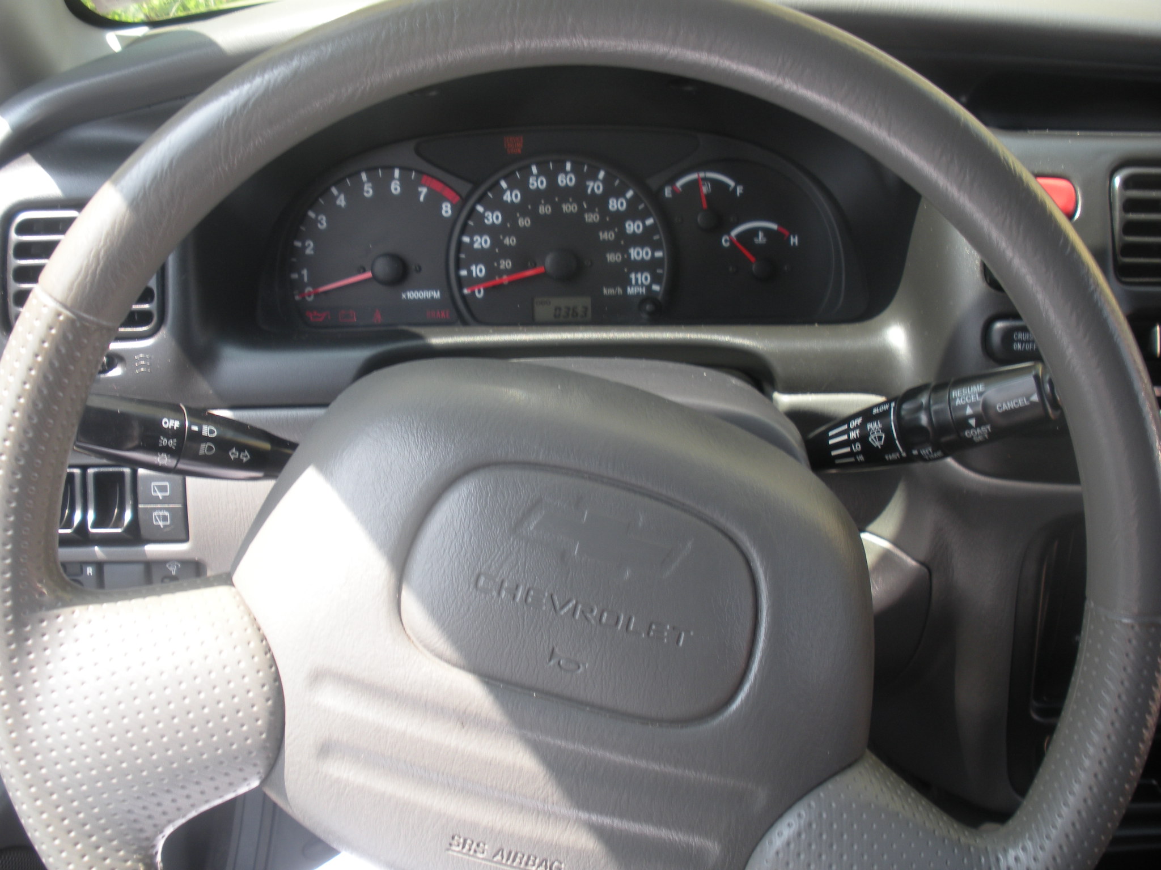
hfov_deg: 51.4
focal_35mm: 36
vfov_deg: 39.7
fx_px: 1207
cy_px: 435
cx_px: 580
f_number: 3.5
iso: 64
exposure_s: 1/64
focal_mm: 6.3
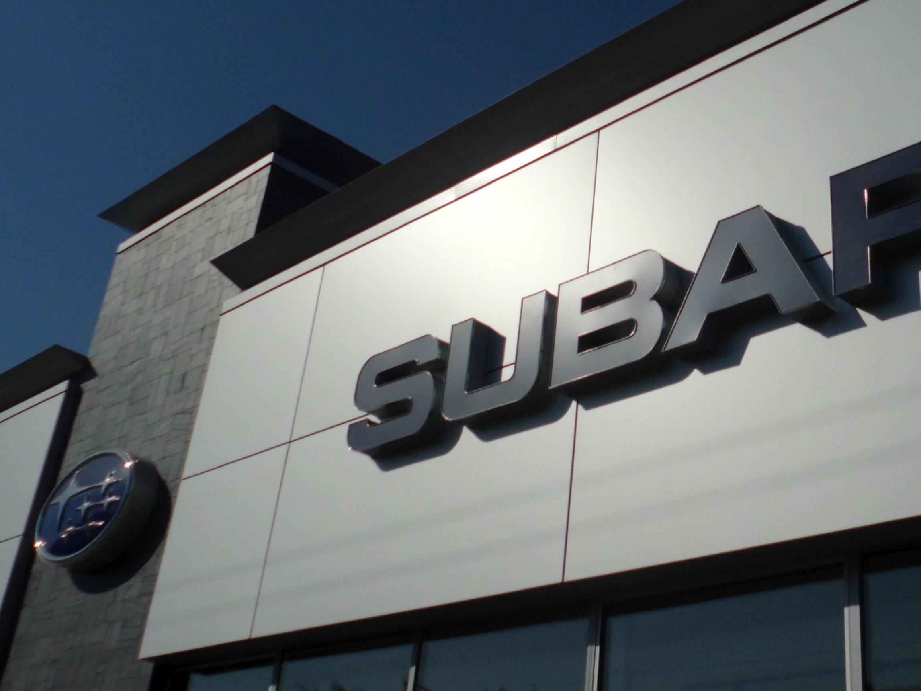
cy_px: 215
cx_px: 546
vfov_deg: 29.4
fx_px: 1304
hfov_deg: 38.8
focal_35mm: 49
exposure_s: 1/1000
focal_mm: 4.6
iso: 64
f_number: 8
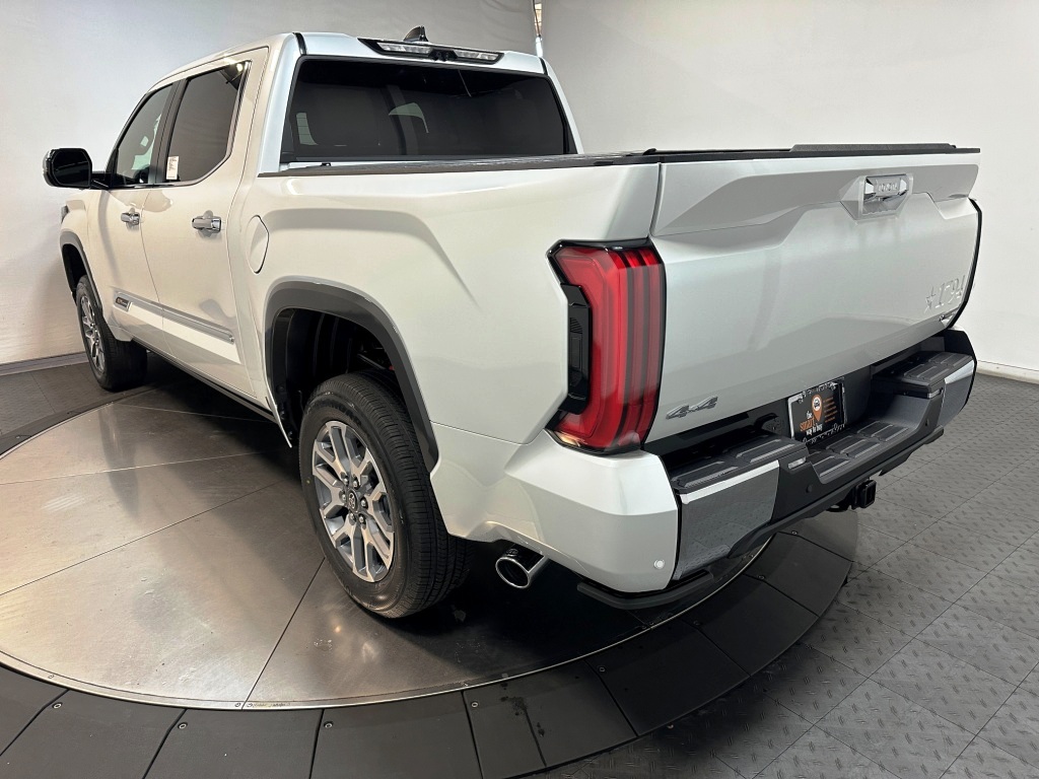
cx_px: 520
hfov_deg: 71.6
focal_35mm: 24
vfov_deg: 56.8
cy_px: 390
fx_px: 720
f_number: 1.78
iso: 250
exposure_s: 1/60
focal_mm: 6.86
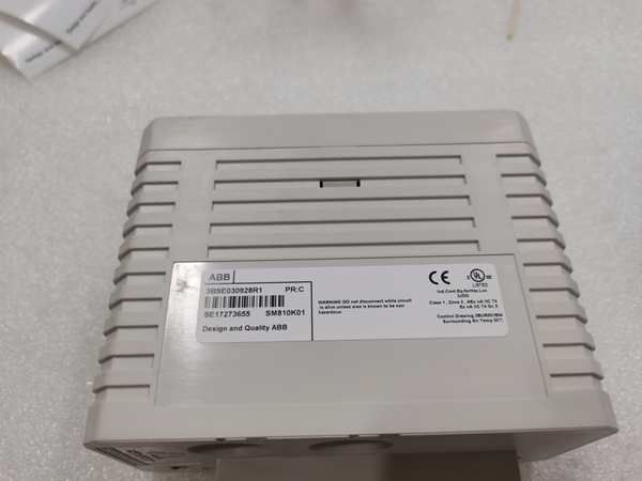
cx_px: 321
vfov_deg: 53.1
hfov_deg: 67.3
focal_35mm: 26
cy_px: 240
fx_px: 482
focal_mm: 5.58
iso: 160
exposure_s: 1/100
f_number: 1.8
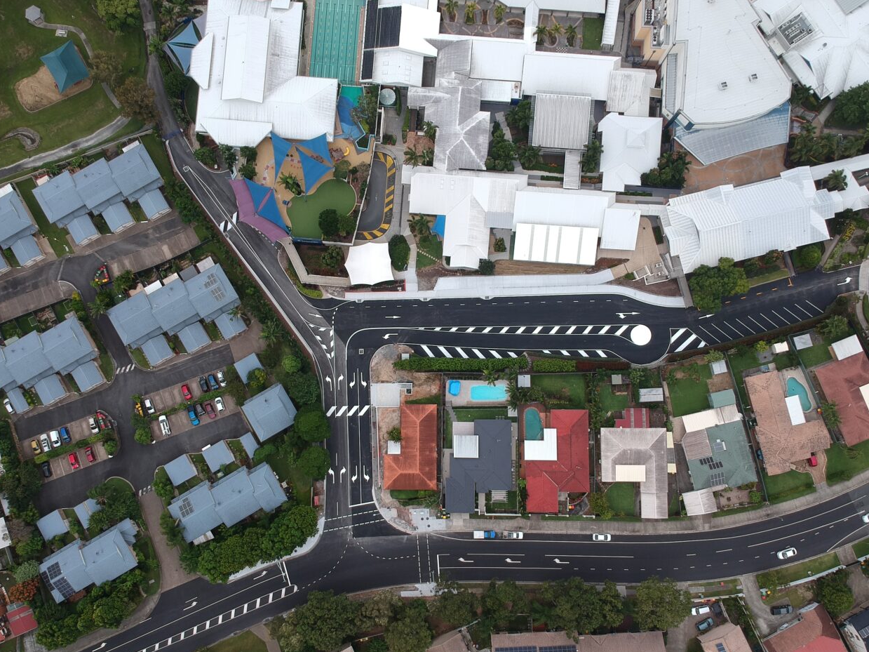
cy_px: 369
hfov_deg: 58.3
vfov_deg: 45.3
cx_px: 420
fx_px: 778
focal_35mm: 31
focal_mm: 4.49
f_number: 2.6
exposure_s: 1/640
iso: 100
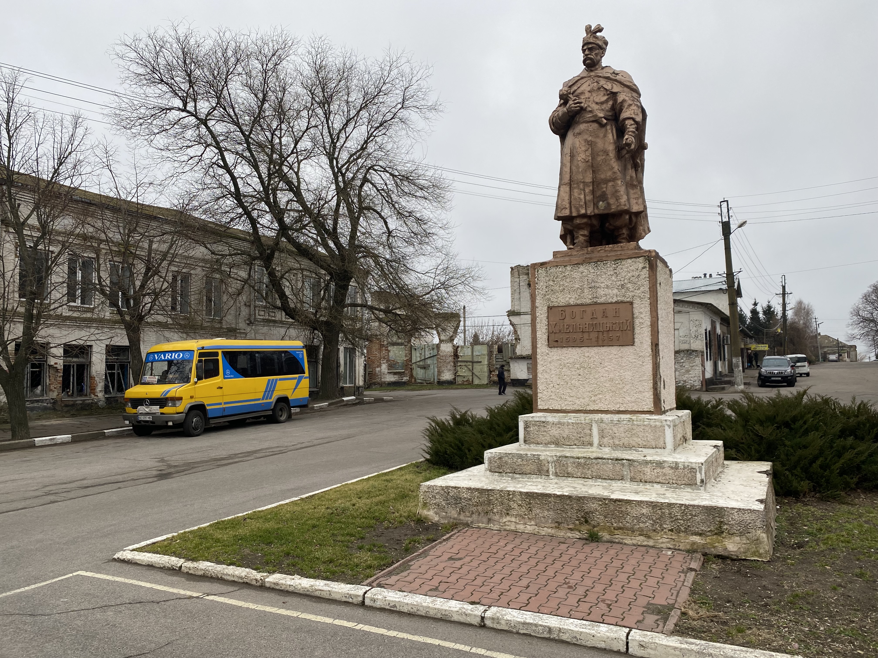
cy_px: 329
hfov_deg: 67.3
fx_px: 659
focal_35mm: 26
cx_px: 439
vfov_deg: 53.1
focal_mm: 4.25
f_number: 1.8
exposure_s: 1/409
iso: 32
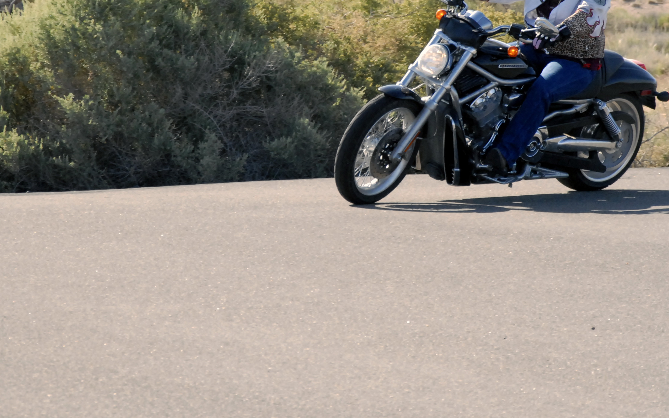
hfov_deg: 7.5
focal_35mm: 280
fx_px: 5104
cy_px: 73
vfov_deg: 4.7
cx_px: 388
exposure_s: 1/1000
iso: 800
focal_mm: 105
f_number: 7.1
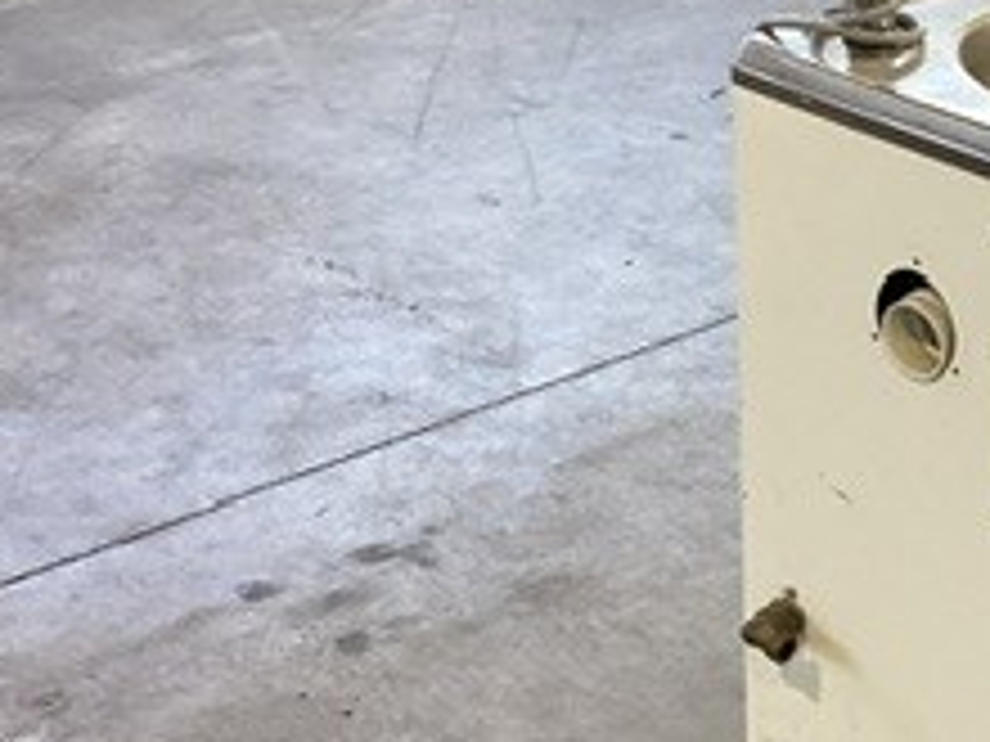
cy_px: 472
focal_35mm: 90
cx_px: 976
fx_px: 2574
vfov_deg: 16.4
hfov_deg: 21.1
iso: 200
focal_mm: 3.3
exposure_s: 1/60
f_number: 2.4
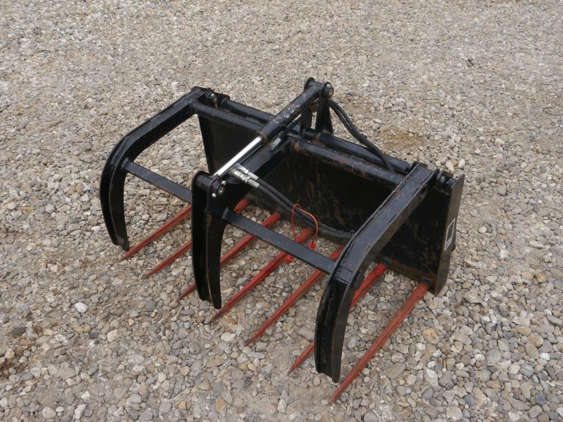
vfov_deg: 41.8
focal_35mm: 34
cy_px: 211
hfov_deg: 54.0
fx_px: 553
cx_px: 282
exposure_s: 1/320
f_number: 6.3
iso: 160
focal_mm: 17
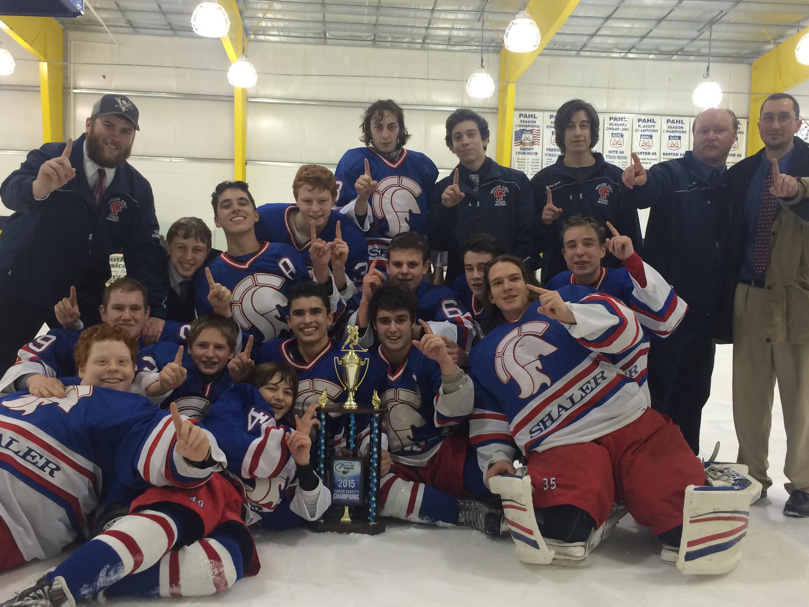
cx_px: 408
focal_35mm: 38
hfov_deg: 49.0
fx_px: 888
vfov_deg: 37.7
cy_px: 317
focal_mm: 4.15
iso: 80
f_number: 2.2
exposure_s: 1/30
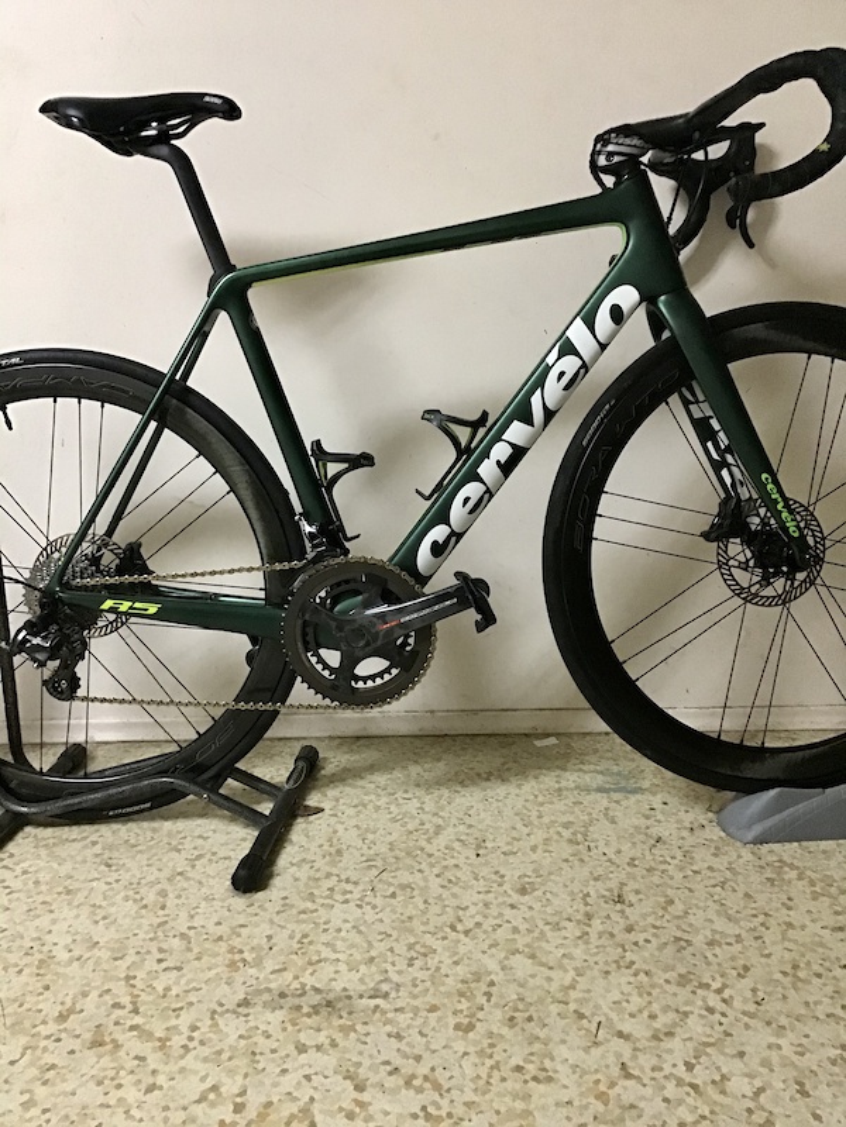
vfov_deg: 58.4
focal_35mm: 31
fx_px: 1010
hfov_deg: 45.4
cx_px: 423
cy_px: 564
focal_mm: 3.3
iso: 160
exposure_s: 1/30
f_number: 2.4
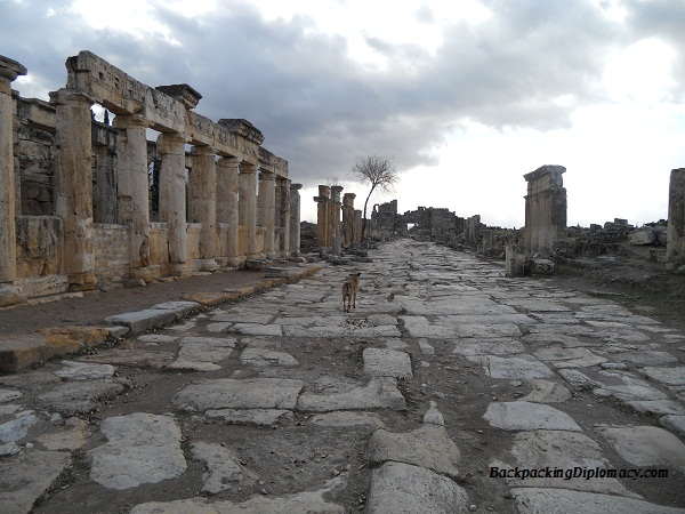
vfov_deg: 51.4
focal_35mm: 27
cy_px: 257
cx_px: 342
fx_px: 534
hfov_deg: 65.3
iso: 80
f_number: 3.2
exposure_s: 1/640
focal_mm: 4.9
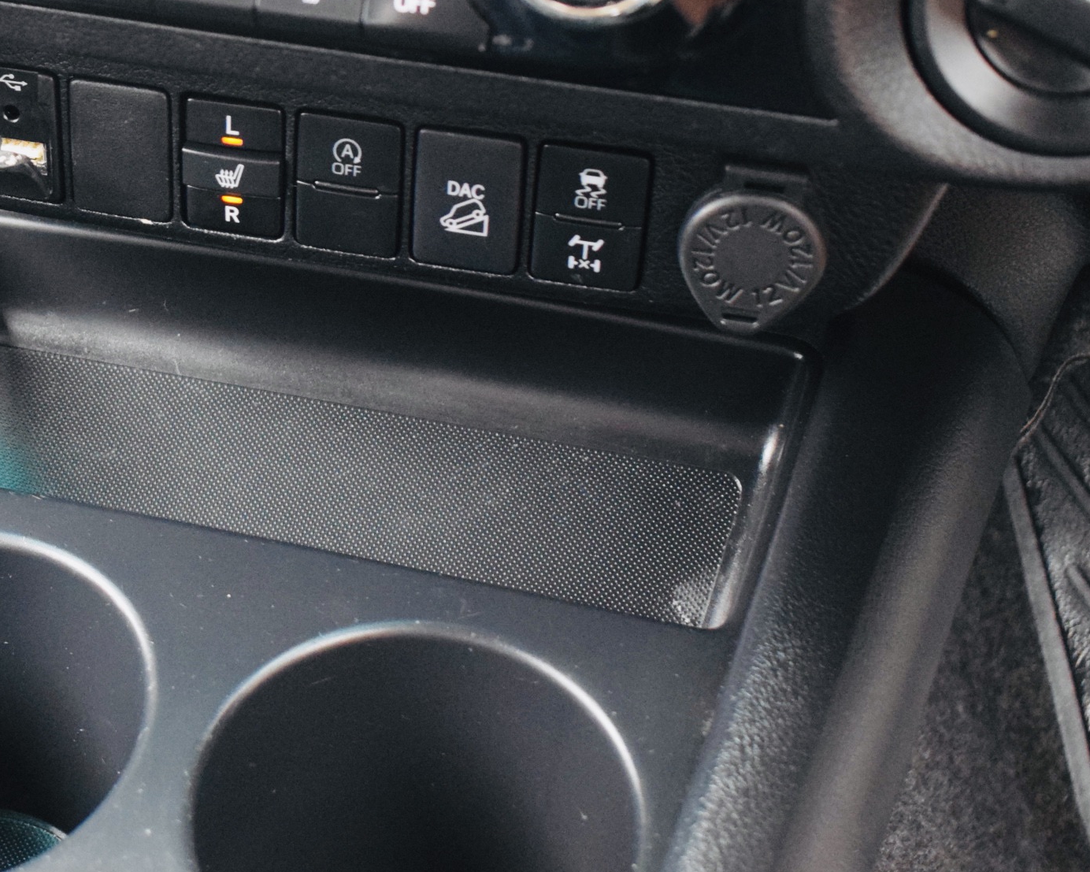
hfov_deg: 27.4
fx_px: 2161
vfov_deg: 22.7
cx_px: 131
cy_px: 290
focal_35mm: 67
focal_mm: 22
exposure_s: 1/50
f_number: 3.8
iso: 3200
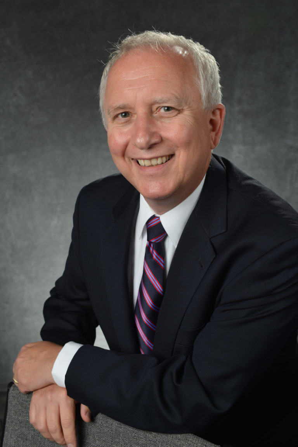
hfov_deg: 29.9
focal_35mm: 45
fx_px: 559
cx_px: 149
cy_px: 224
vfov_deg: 43.6
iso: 100
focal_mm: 45
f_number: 8
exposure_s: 1/200
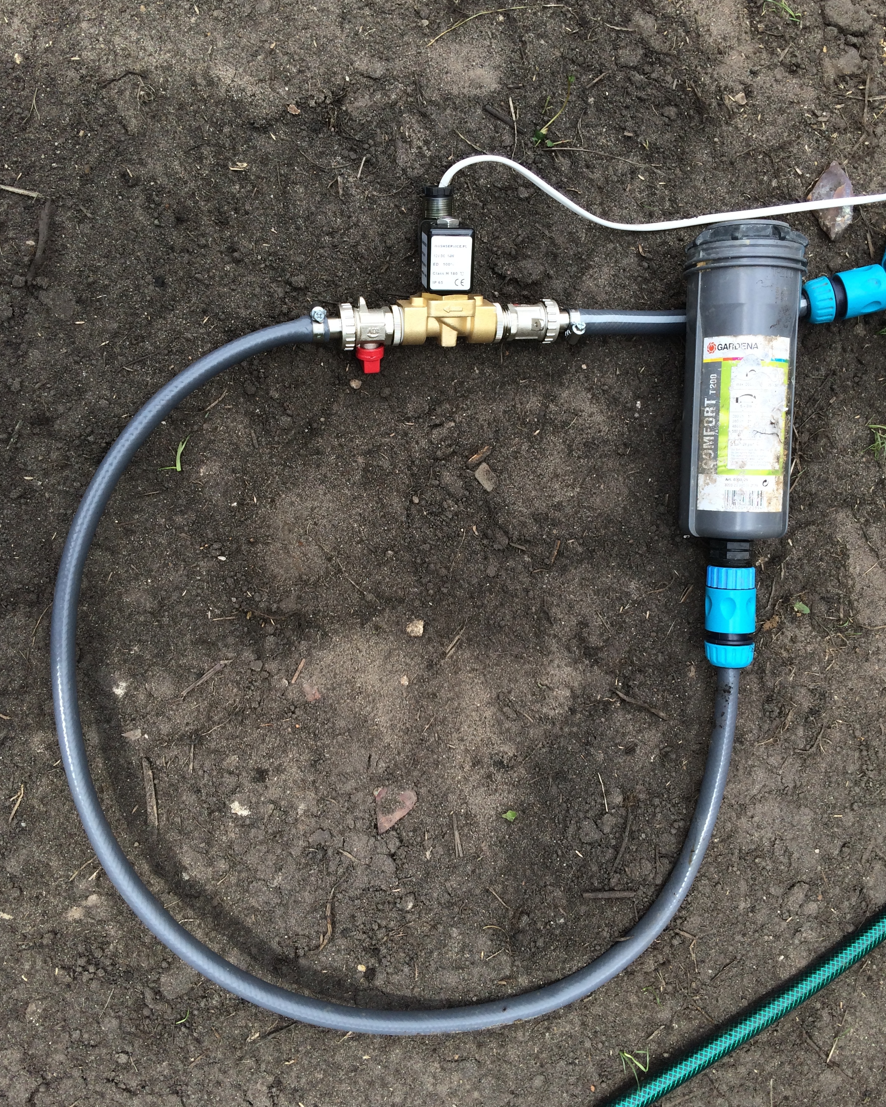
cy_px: 541
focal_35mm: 32
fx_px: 1049
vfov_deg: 55.7
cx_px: 437
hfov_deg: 45.8
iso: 32
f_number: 2.2
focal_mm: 4.12
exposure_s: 1/774
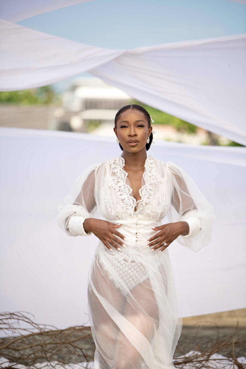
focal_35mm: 150
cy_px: 184
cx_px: 123
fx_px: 1537
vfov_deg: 13.7
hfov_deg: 9.1
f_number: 2.8
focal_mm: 150
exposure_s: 1/640
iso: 64
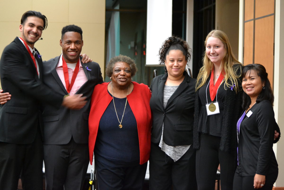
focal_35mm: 82
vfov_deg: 16.6
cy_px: 95
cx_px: 142
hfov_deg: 24.6
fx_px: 651
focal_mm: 55
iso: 2000
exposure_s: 1/15
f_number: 4
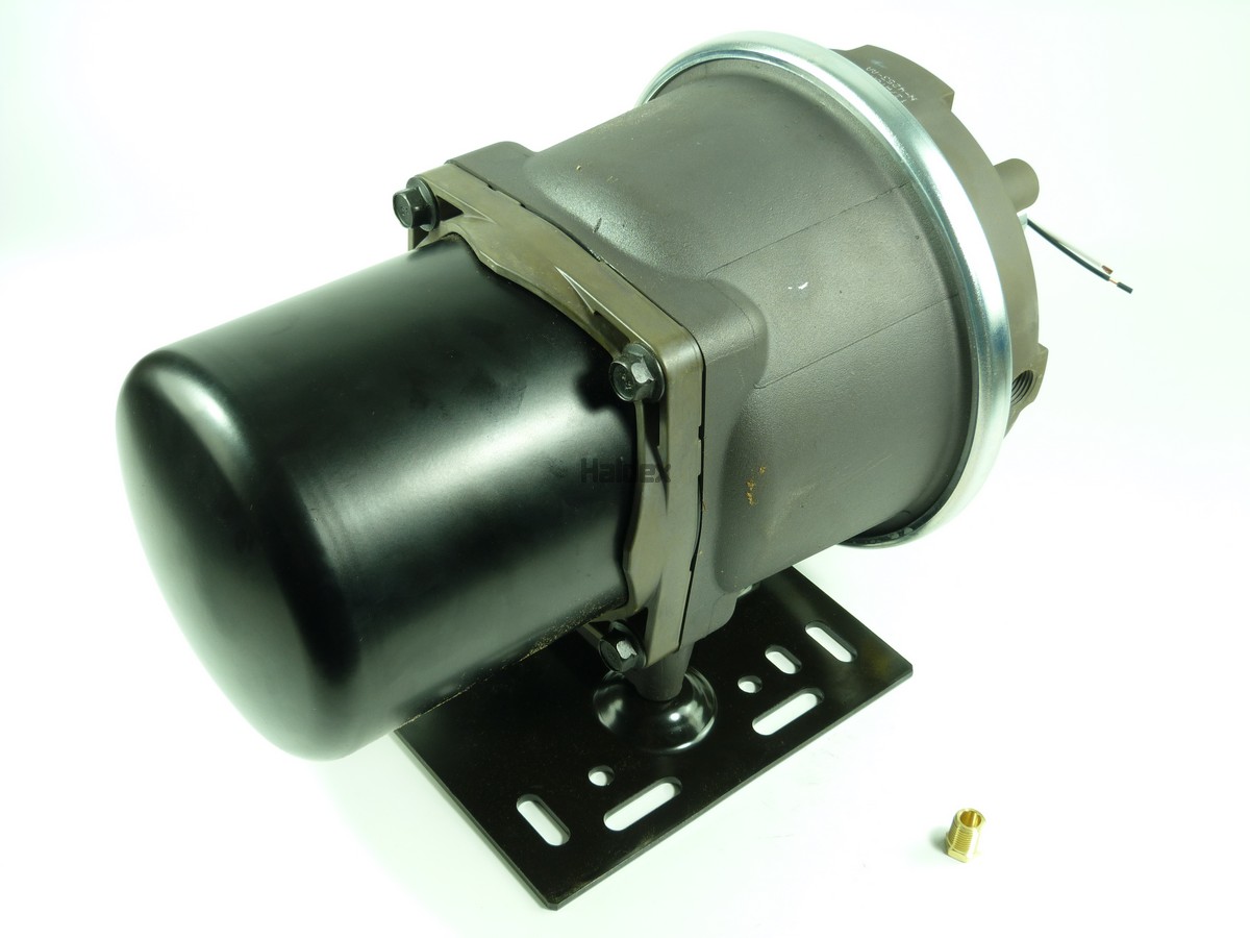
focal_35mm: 43
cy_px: 469
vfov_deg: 33.6
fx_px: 1553
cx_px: 625
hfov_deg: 43.9
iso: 80
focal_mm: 7.8
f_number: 4
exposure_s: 1/13
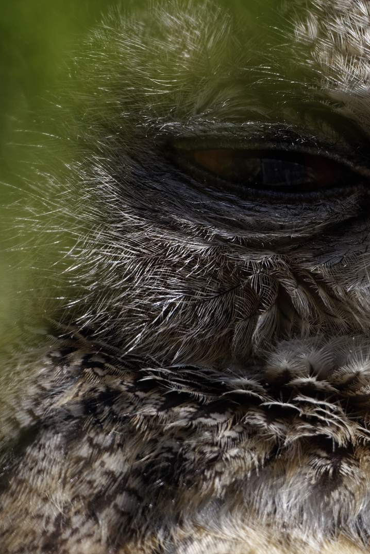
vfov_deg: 2.6
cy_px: 277
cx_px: 389
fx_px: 12425
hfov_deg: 1.7
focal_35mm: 806
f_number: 6.5
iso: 200
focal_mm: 258
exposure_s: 1/400
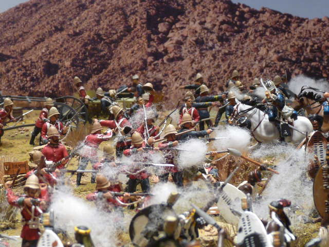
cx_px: 164
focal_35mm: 82
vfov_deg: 18.0
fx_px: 779
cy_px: 124
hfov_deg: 23.8
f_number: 3.2
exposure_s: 1/30
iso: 200
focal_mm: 8.2
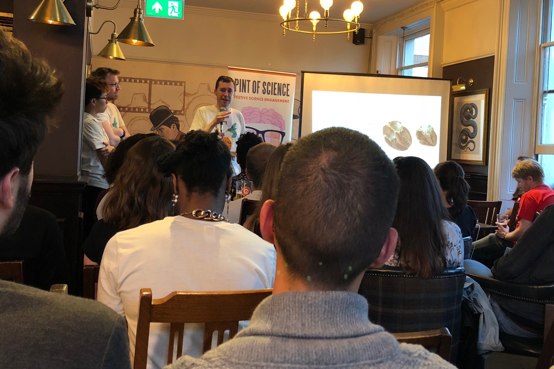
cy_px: 147
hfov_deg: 49.3
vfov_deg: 34.1
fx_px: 600
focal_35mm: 39
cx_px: 322
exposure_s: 1/17
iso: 64
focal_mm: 3.99
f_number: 1.8
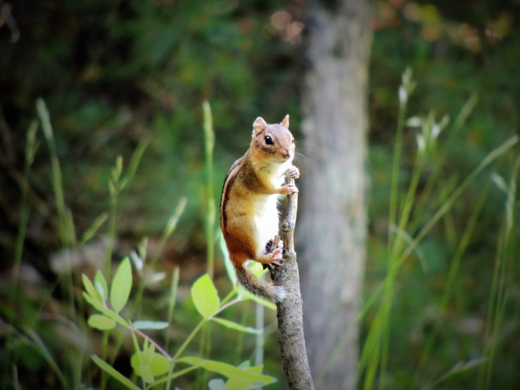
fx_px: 15022
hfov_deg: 2.0
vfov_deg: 1.5
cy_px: 195
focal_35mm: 1000
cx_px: 260
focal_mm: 180
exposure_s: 1/20
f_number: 5.9
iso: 800
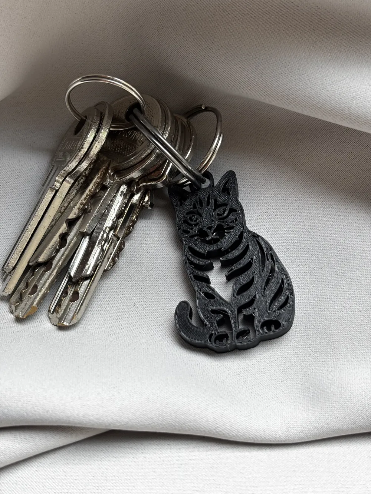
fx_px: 743
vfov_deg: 36.8
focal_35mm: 52
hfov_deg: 28.0
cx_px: 186
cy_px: 247
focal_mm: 5.96
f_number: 1.6
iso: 50
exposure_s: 1/88
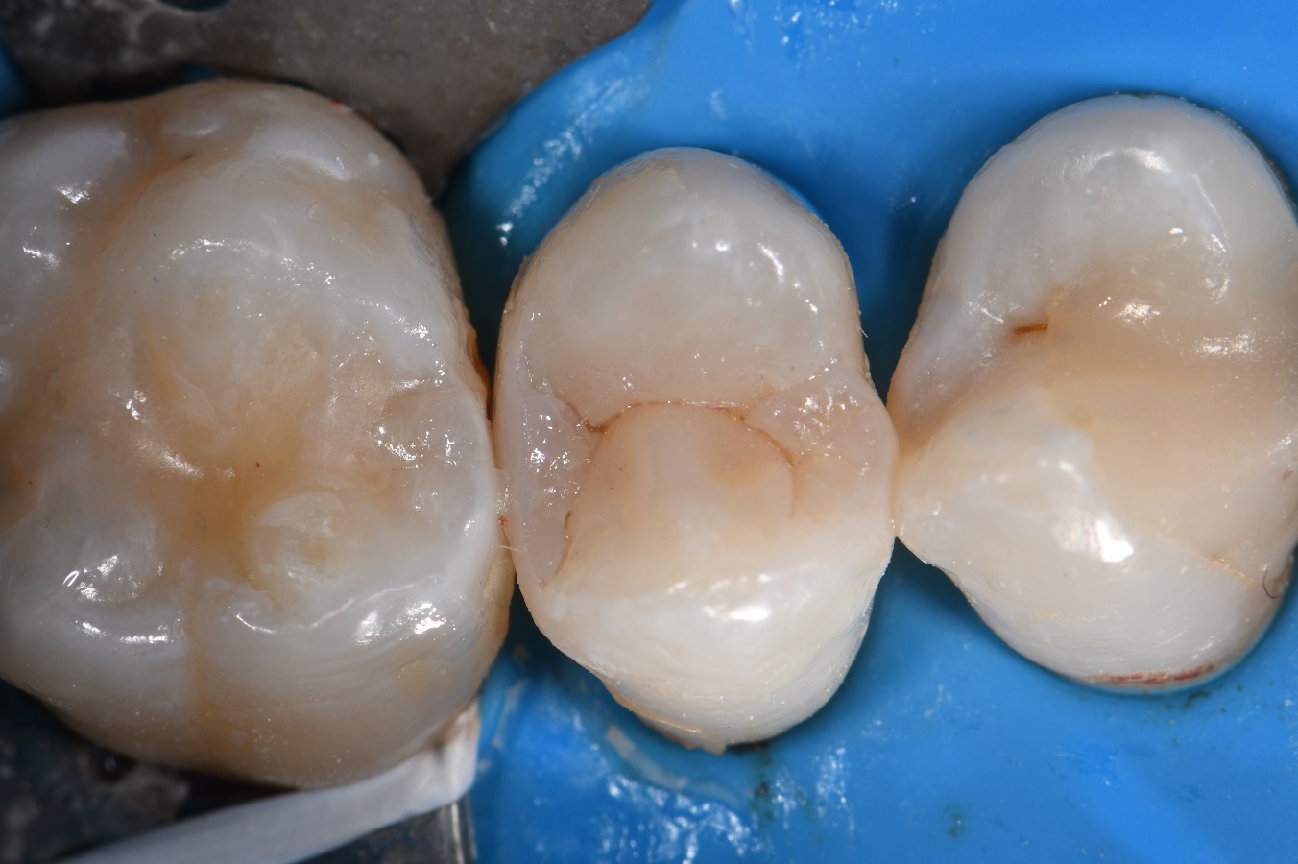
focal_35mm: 157
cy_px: 432
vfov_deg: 8.7
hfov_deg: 13.1
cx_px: 649
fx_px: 5658
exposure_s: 1/160
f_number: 32
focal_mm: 105
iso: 200
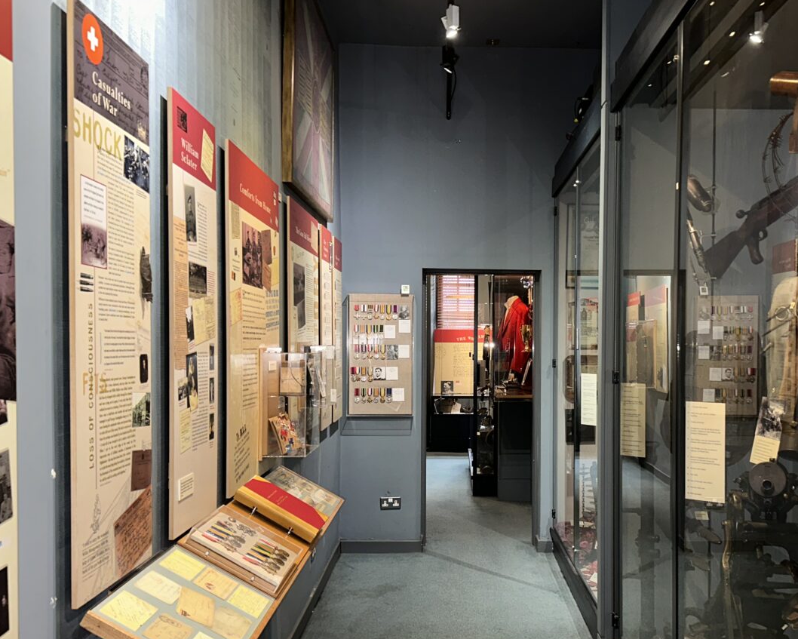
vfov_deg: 43.3
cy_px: 356
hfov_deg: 52.4
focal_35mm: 34
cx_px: 487
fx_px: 803
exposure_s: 1/13
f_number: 1.78
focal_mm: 6.86
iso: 125
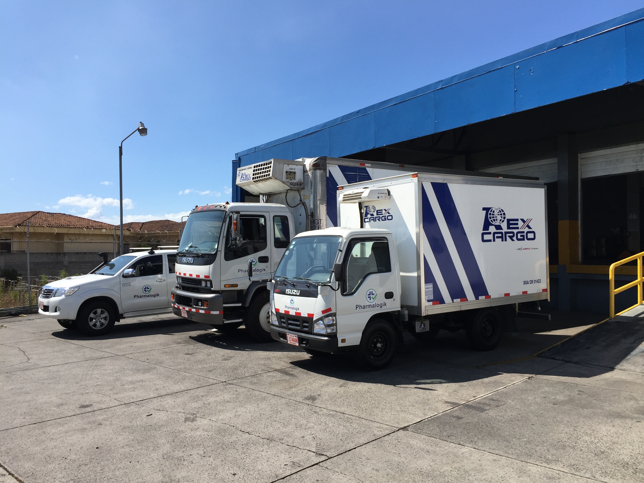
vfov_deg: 48.2
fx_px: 540
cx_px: 322
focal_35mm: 29
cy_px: 242
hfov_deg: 61.7
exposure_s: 1/1980
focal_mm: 4.15
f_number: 2.2
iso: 32
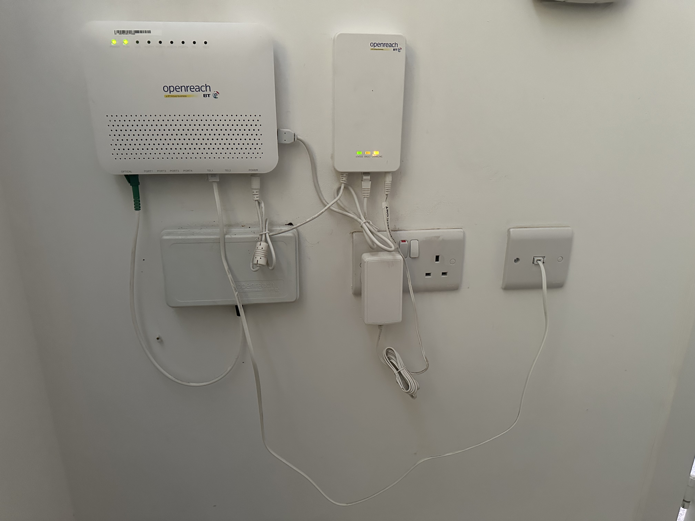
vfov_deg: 56.8
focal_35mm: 24
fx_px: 482
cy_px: 260
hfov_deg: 71.6
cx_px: 348
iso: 800
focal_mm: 6.86
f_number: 1.78
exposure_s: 1/60
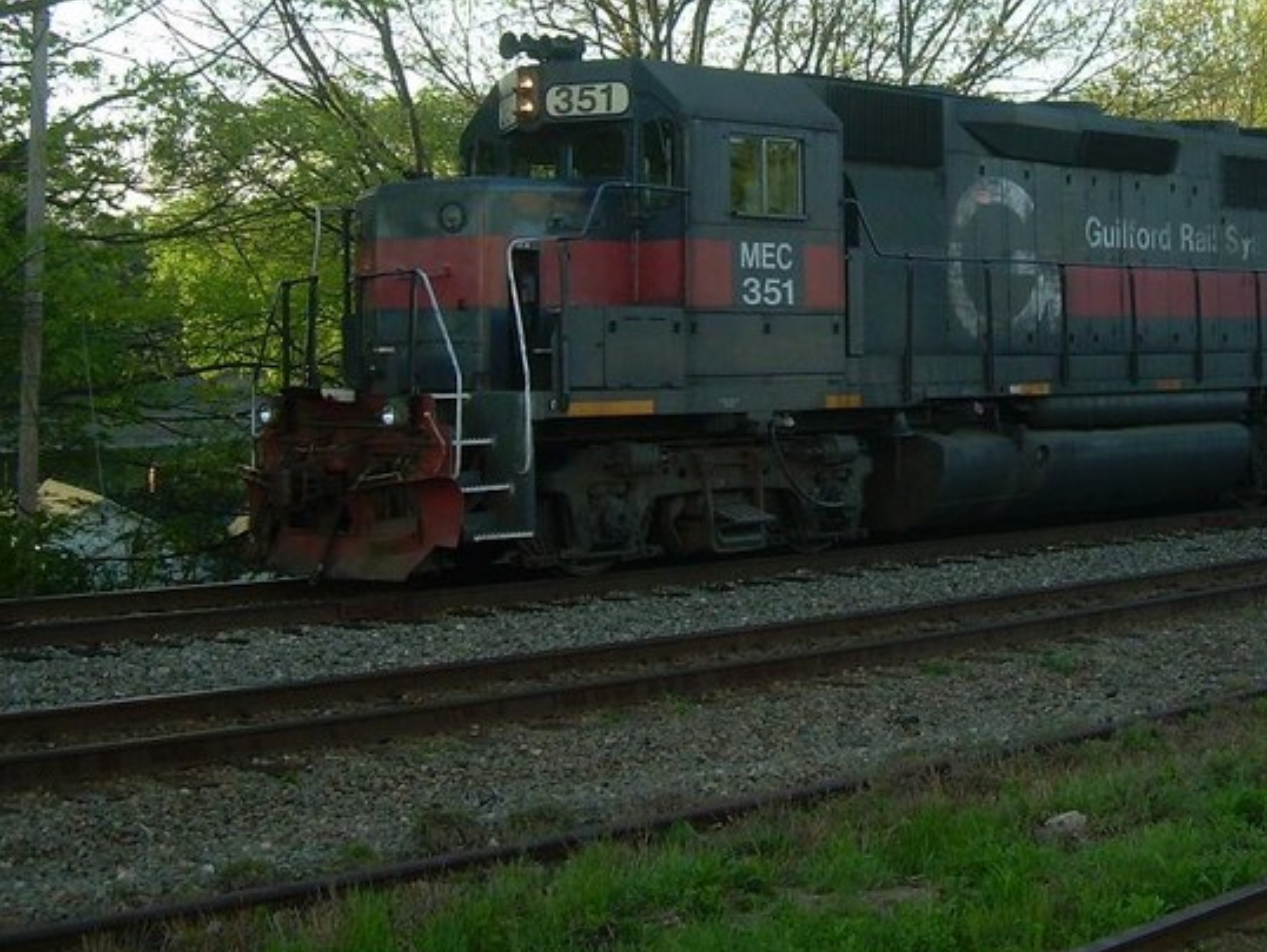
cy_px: 222
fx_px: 2197
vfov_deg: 24.1
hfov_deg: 32.1
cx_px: 772
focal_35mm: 60
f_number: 2.8
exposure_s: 1/229
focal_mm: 6.3
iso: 50
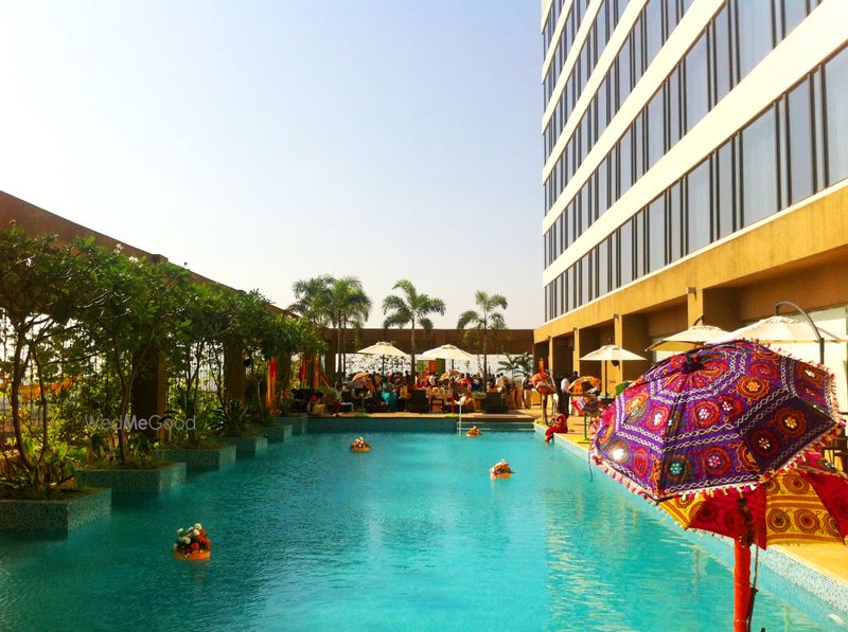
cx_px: 424
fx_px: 856
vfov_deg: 40.6
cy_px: 316
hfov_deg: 52.7
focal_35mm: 35
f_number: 2.8
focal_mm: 3.85
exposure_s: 1/2155
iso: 80
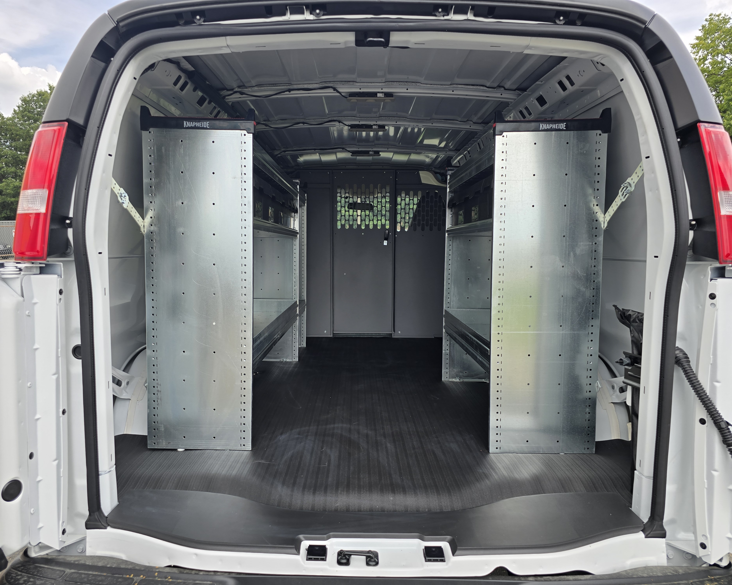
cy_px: 293
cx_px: 356
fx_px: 520
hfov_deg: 70.3
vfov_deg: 58.8
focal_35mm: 24
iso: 12
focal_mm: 6.3
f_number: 1.7
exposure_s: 1/373
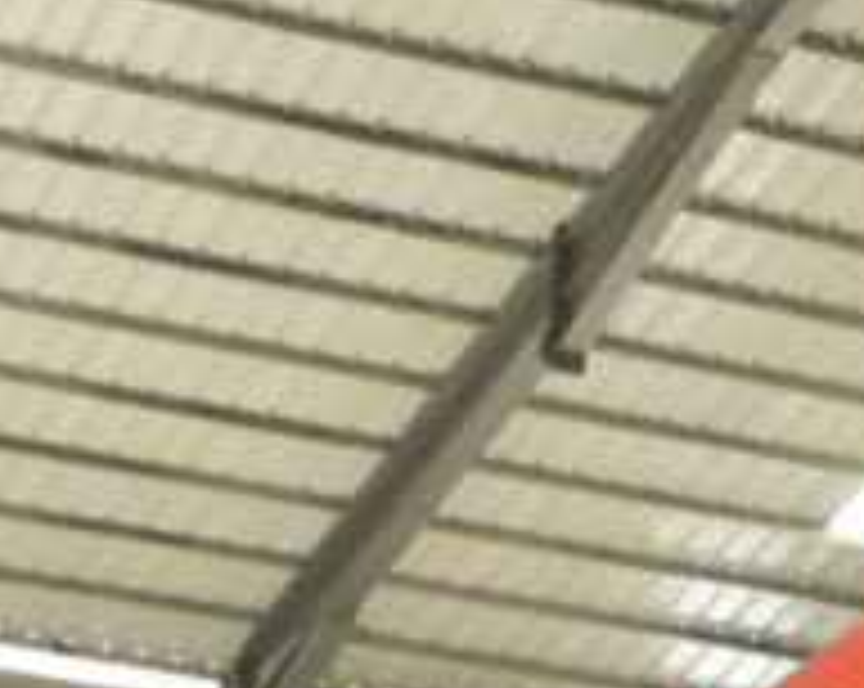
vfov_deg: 8.1
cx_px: 2480
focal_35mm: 165
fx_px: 4213
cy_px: 1979
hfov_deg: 9.5
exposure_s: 1/2809
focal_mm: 5.56
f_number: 1.6
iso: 50
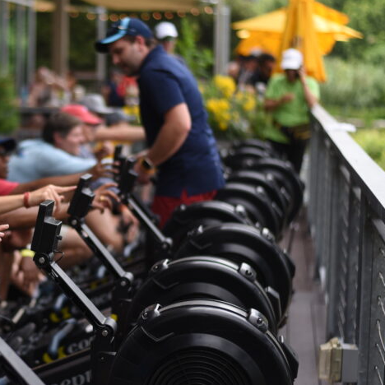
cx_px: 70
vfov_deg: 19.5
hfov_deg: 19.3
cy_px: 192
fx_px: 1120
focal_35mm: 89
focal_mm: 50
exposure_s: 1/4000
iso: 200
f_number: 1.8
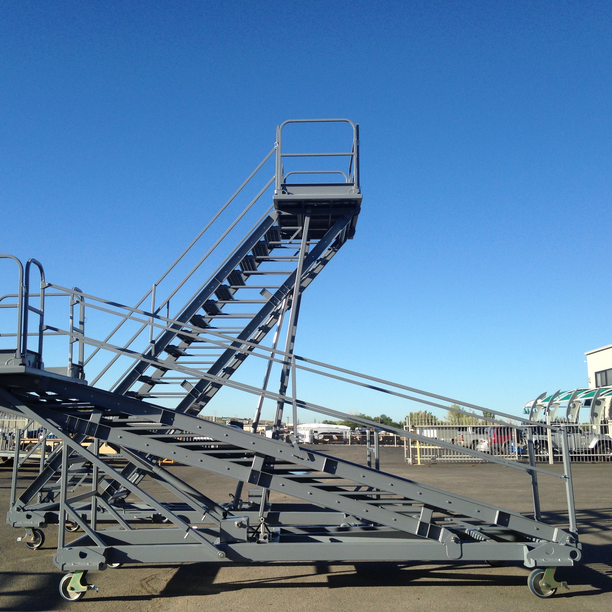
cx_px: 273
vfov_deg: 42.8
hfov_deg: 42.8
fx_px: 780
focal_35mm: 39
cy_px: 306
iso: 50
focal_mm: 4.12
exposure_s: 1/1355
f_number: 2.4
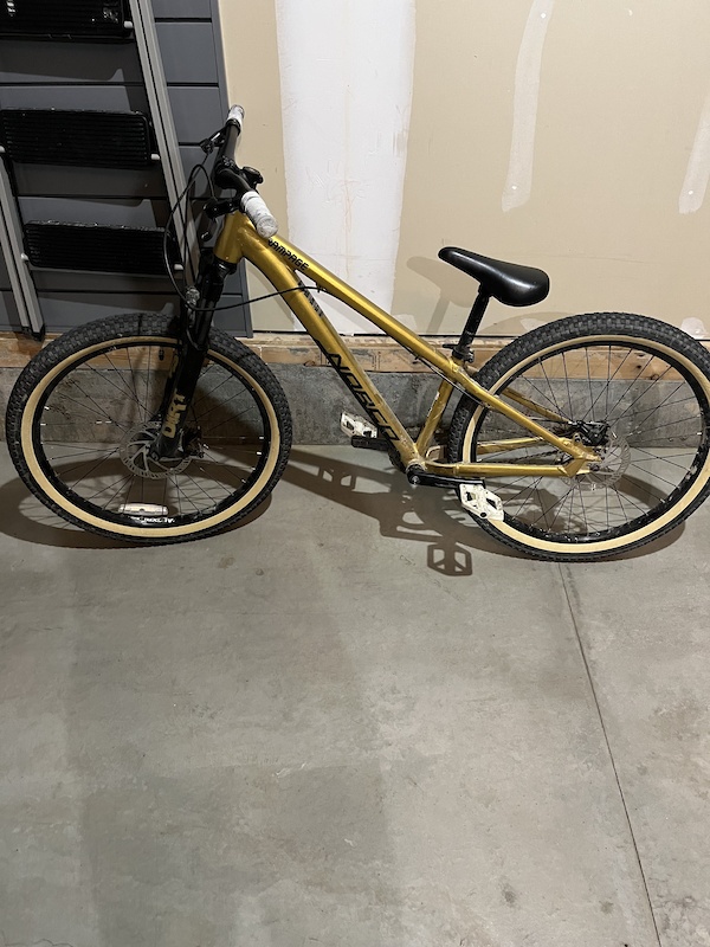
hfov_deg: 53.1
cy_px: 474
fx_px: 711
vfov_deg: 67.3
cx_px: 355
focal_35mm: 26
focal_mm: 5.1
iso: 500
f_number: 1.6
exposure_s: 1/60
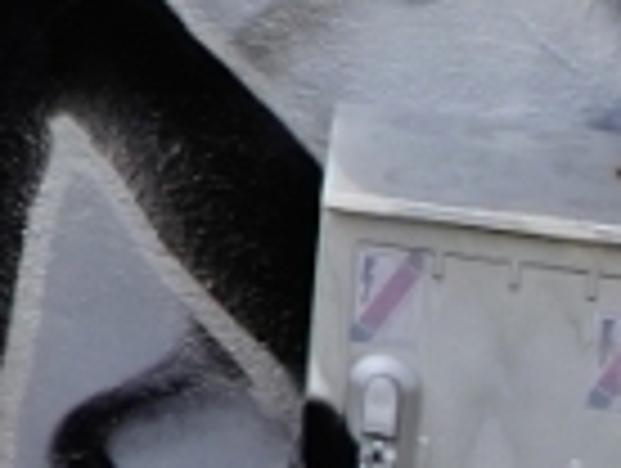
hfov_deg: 9.5
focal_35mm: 178
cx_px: -1017
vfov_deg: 8.1
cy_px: -302
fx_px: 3199
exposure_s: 1/200
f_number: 3.5
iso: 80
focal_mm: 4.25
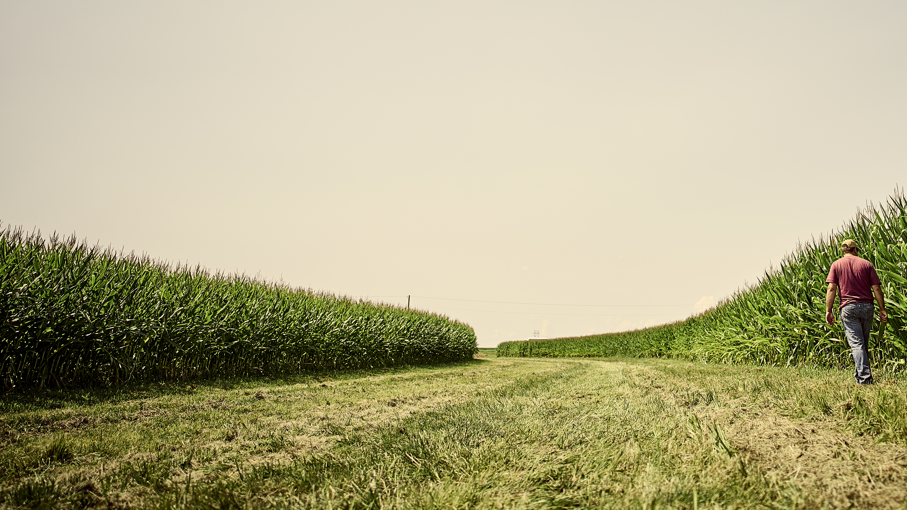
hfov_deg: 51.6
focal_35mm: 38
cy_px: 67
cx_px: 619
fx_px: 914
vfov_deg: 30.1
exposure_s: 1/5000
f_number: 1.8
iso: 200
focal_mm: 24
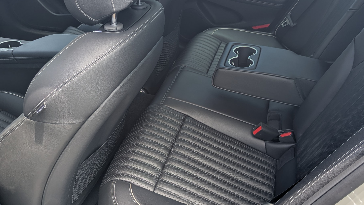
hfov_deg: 53.9
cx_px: 198
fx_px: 357
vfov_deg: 32.0
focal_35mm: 37
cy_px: 116
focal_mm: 6.81
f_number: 1.85
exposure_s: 1/422
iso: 41
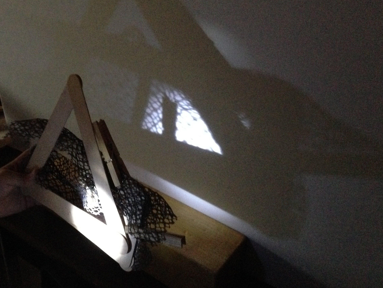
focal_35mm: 43
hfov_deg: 43.5
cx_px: 146
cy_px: 136
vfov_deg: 33.6
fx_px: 476
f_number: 2.4
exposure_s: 1/15
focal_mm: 4.12
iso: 800
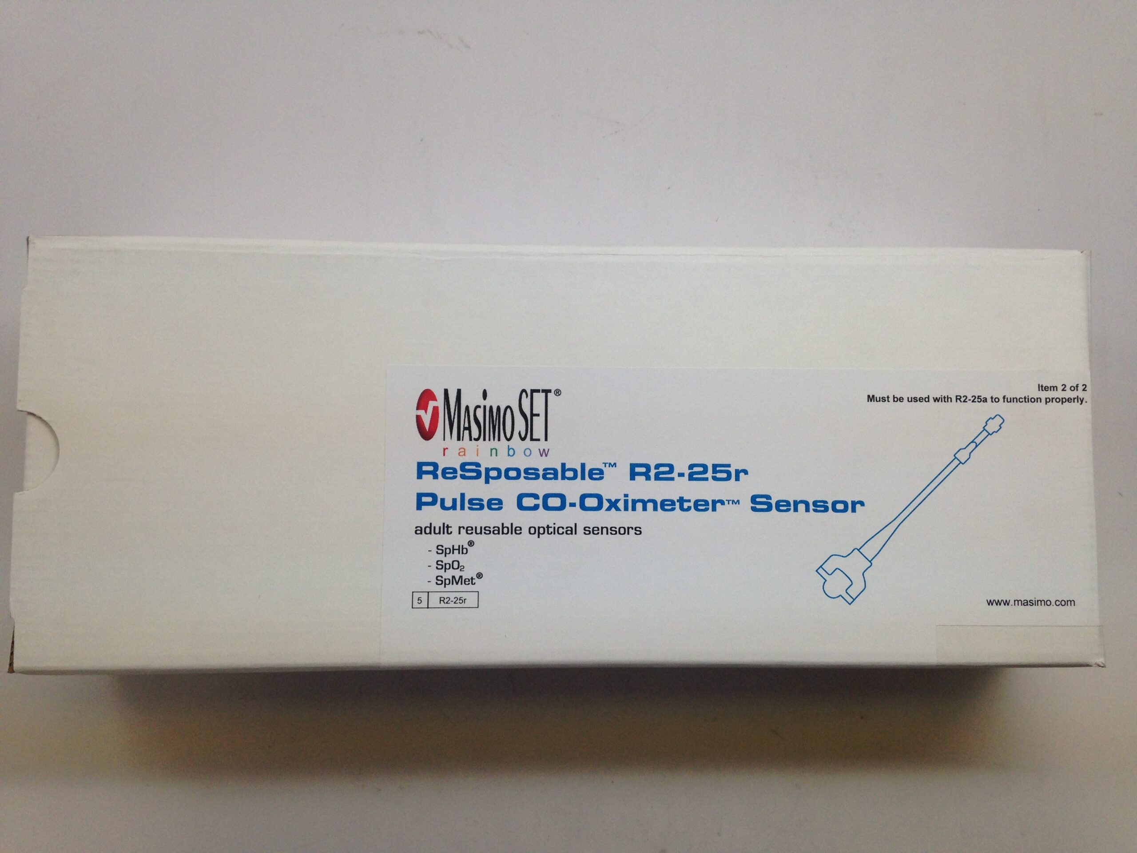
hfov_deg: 55.4
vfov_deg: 42.9
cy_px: 426
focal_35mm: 33
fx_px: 1084
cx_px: 568
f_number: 2.4
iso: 80
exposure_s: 1/120
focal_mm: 4.12
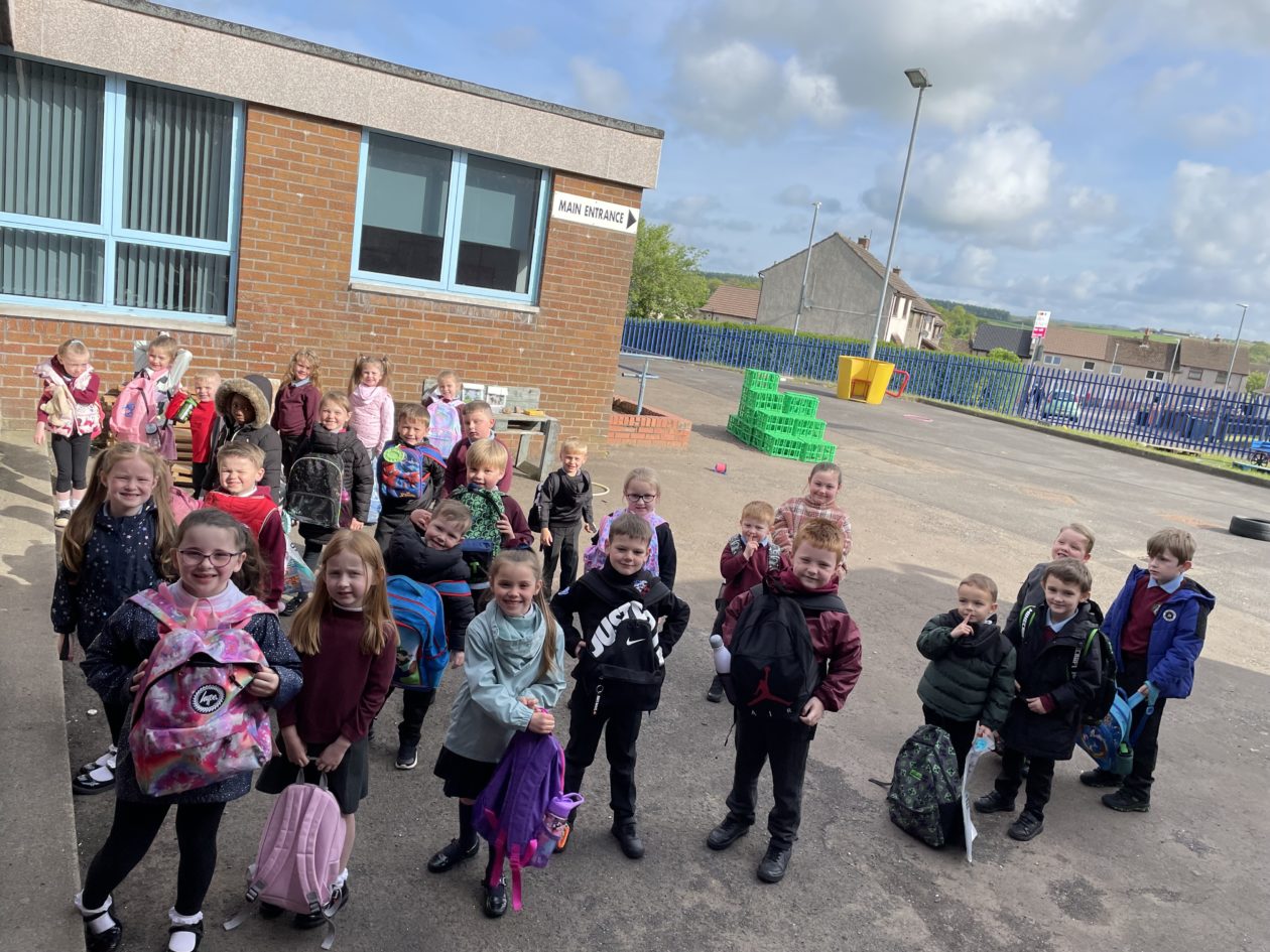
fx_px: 954
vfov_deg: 53.1
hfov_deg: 67.3
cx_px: 635
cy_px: 476
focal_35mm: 26
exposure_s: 1/1553
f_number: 1.6
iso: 32
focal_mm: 4.2
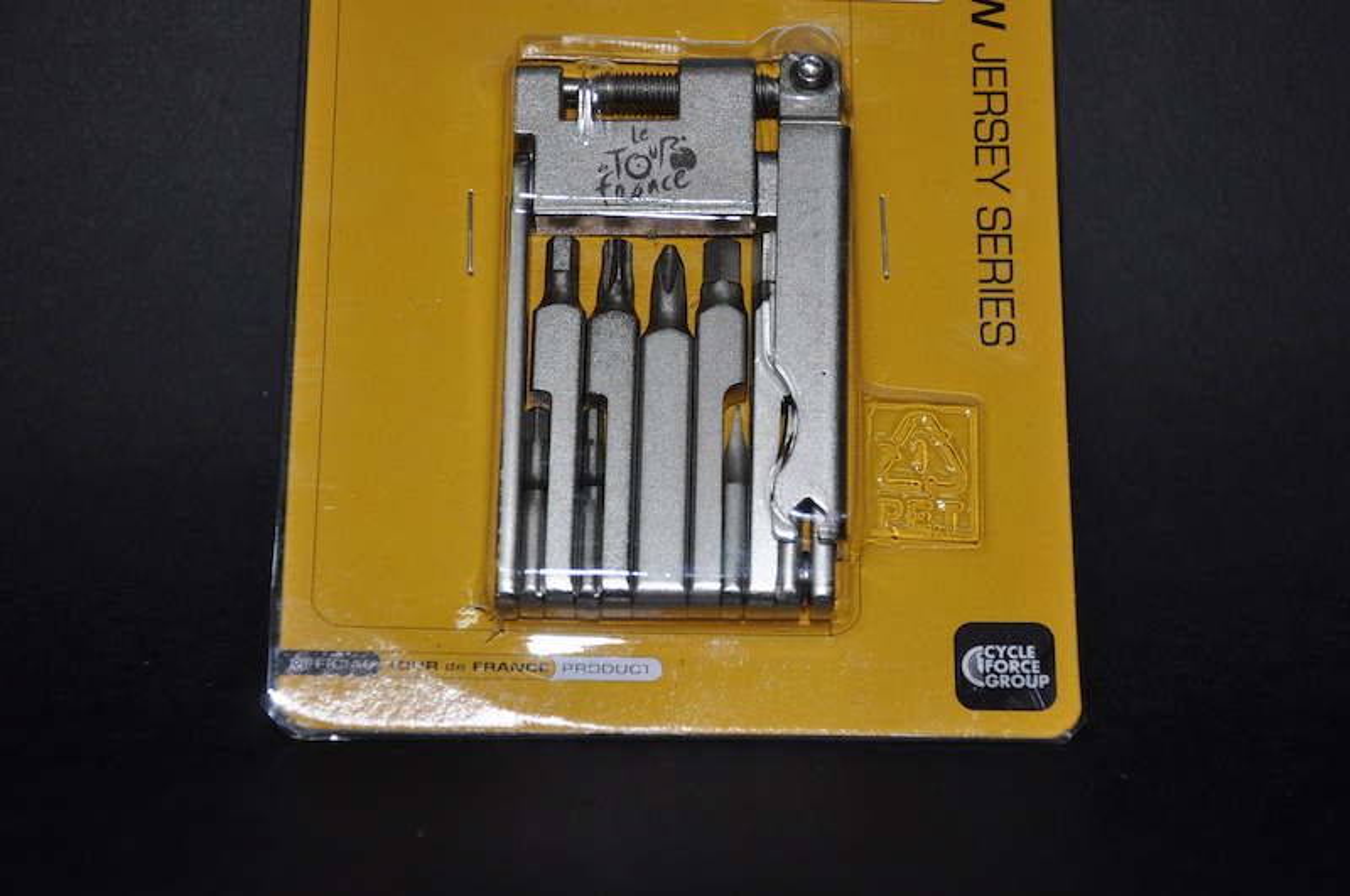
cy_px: 448
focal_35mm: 75
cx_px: 675
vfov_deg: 18.1
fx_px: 2808
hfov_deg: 27.0
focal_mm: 50
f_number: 5
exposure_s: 1/60
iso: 200
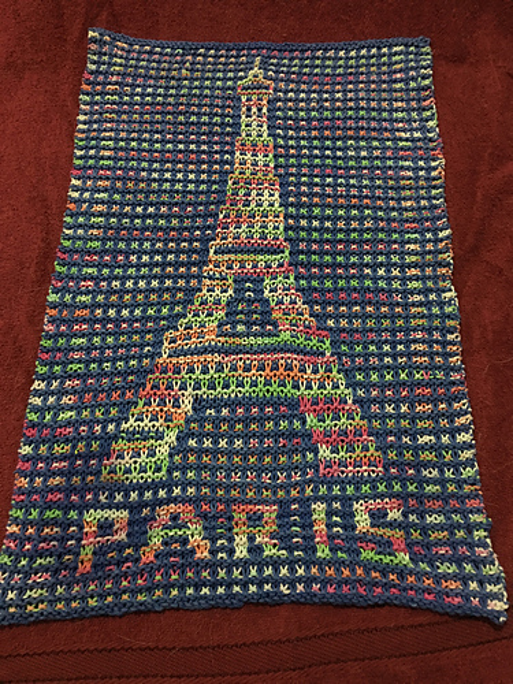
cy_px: 342
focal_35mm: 29
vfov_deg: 61.7
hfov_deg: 48.2
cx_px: 256
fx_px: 573
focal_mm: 4.15
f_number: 2.2
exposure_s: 1/4
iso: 125
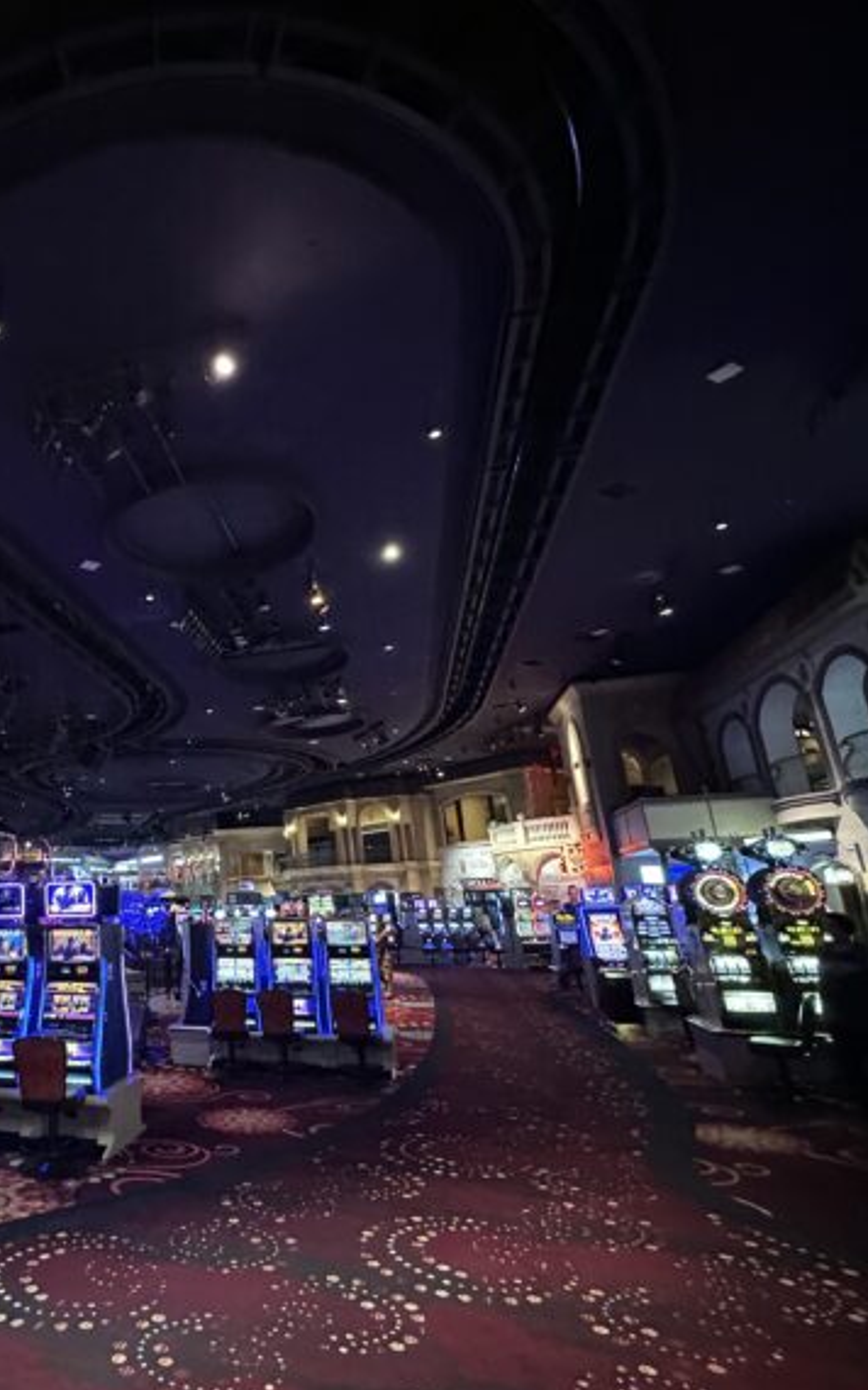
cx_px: 107
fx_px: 757
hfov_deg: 53.2
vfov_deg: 85.1
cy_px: 695
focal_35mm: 20
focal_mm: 2.22
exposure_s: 1/30
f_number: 2.2
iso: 1250
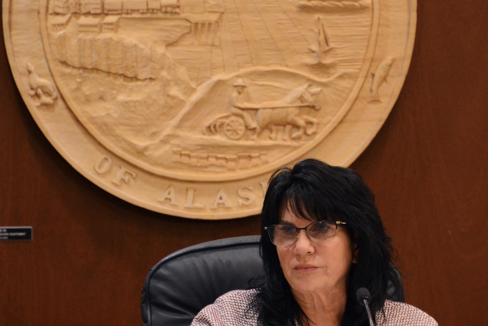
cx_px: 247
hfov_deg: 4.8
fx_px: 5793
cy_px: 208
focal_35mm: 427
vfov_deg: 3.2
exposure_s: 1/160
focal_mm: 250
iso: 4000
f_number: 5.6
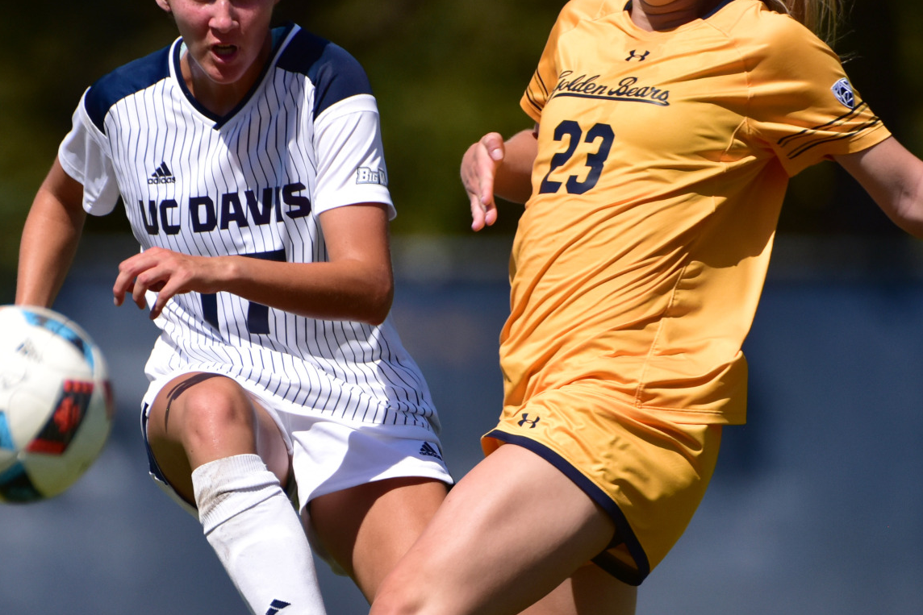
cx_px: 253
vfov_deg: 1.3
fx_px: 26897
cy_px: 430
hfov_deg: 2.0
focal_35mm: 1049
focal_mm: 400
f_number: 4
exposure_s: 1/2000
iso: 500
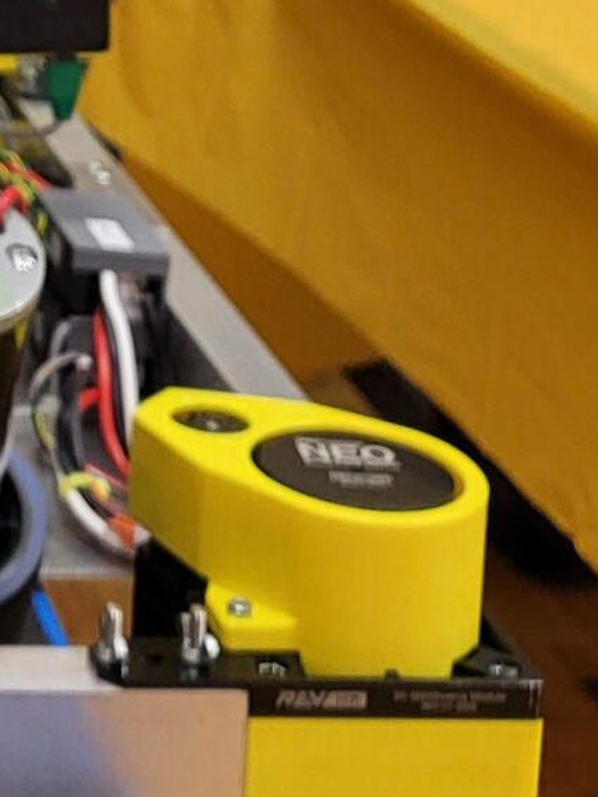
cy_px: -254
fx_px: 2718
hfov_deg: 11.1
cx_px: -691
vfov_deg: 15.8
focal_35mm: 118
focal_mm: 5.4
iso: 250
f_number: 1.8
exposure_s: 1/60
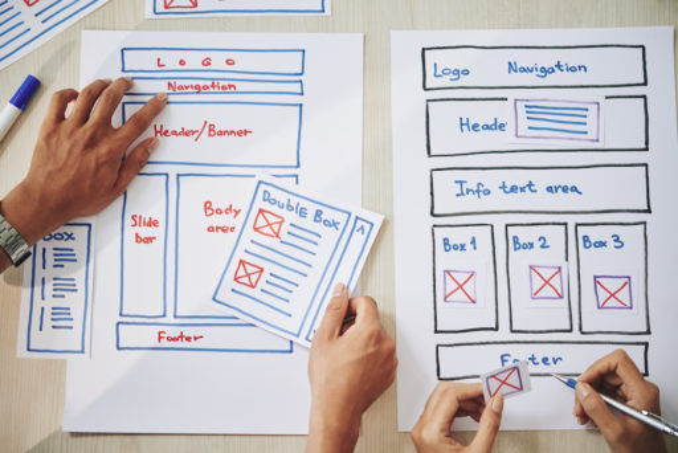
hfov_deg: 33.4
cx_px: 339
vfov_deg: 22.7
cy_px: 226
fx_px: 1131
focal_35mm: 60
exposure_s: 1/180
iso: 200
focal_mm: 60
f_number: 2.8
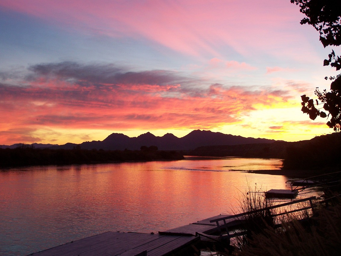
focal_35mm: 59
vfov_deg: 24.8
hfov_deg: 32.7
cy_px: 128
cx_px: 170
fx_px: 582
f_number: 3.1
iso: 100
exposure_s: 1/20
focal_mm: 9.8
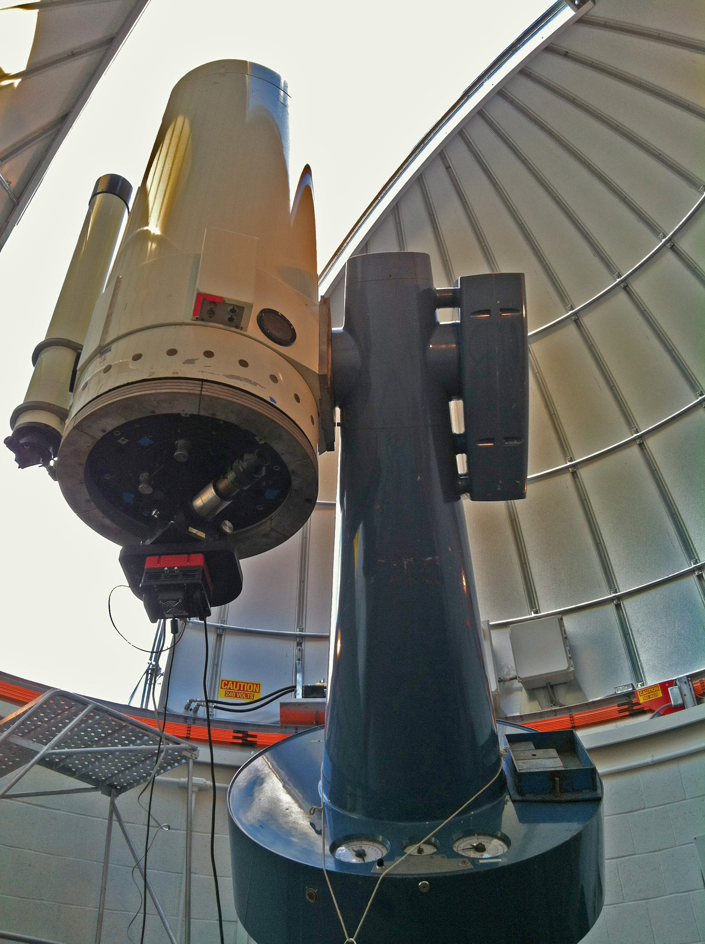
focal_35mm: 35
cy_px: 472
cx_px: 352
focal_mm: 3.85
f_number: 2.8
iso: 100
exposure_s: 1/60
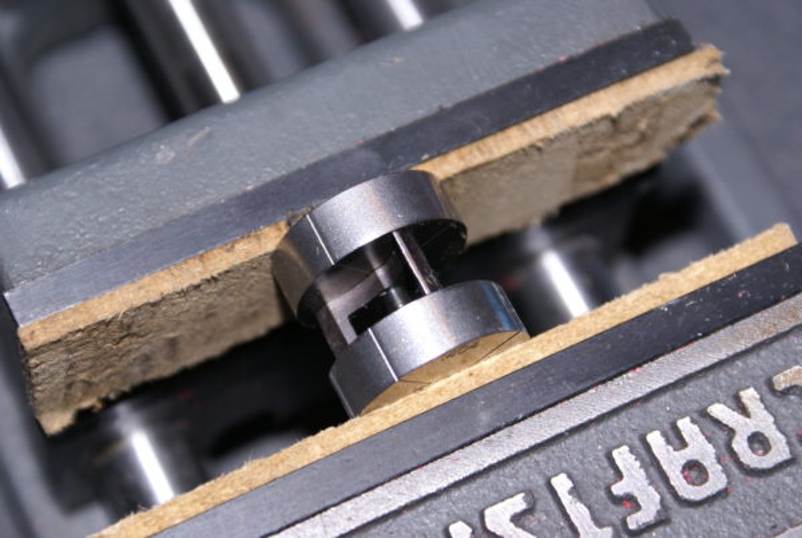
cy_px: 269
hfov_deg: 19.4
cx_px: 401
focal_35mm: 105
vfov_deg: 13.1
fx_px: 2343
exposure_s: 1/125
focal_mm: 70
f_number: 6.3
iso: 400
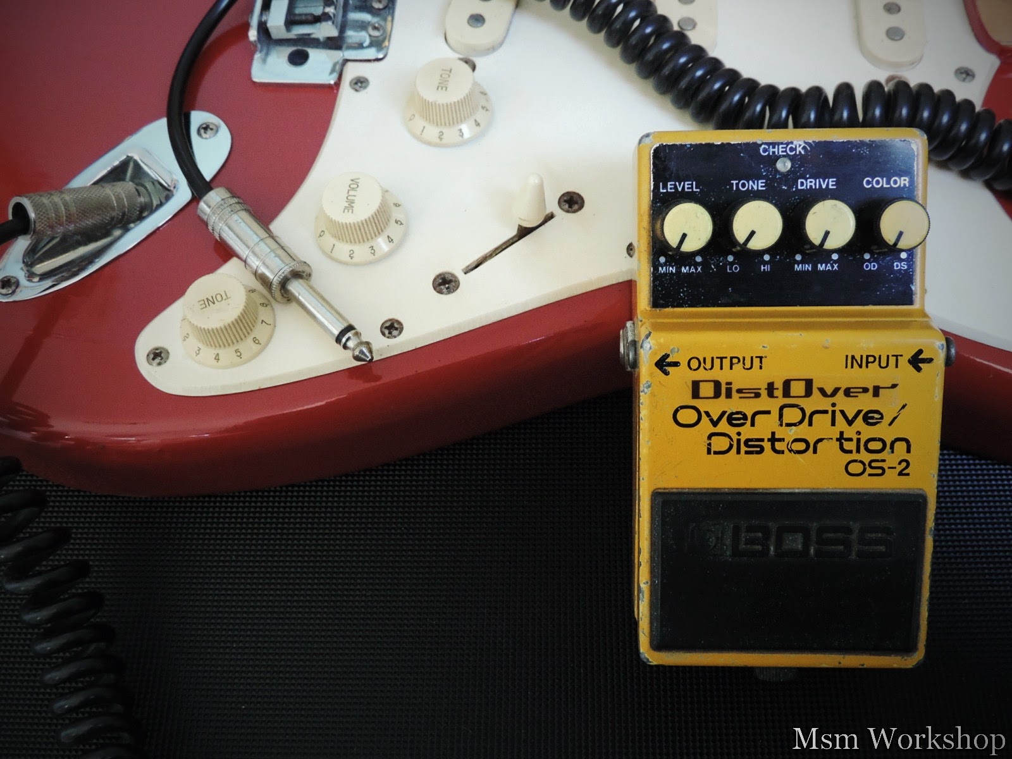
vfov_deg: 36.0
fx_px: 1169
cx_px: 506
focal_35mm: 40
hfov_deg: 46.8
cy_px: 380
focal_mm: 7.1
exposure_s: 1/25
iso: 800
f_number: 3.3
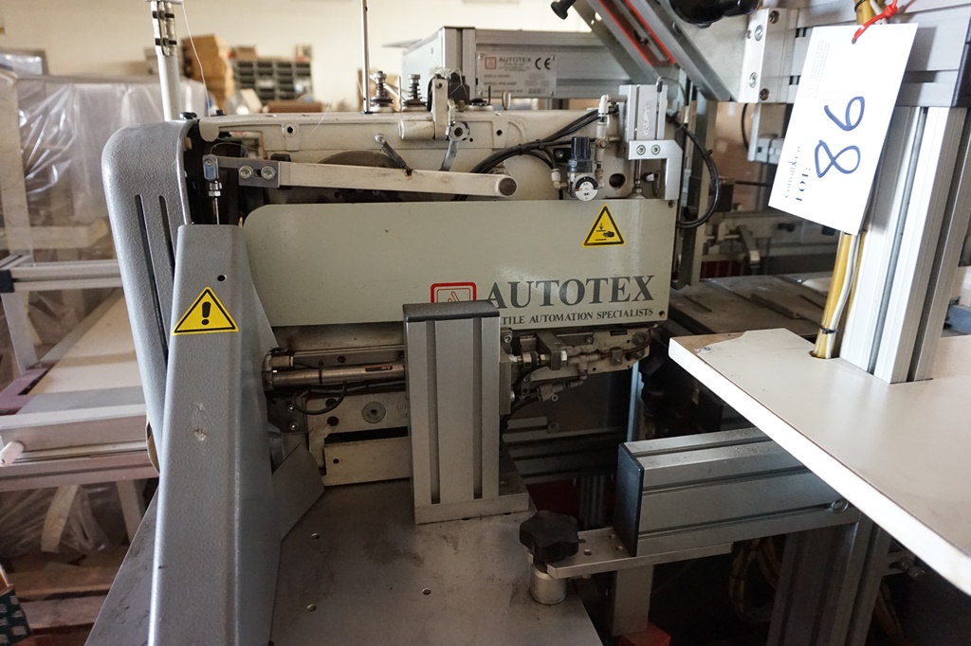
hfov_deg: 73.8
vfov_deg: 53.1
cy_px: 323
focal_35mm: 24
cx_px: 486
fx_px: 647
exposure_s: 1/60
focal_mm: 16
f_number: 3.5
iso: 3200
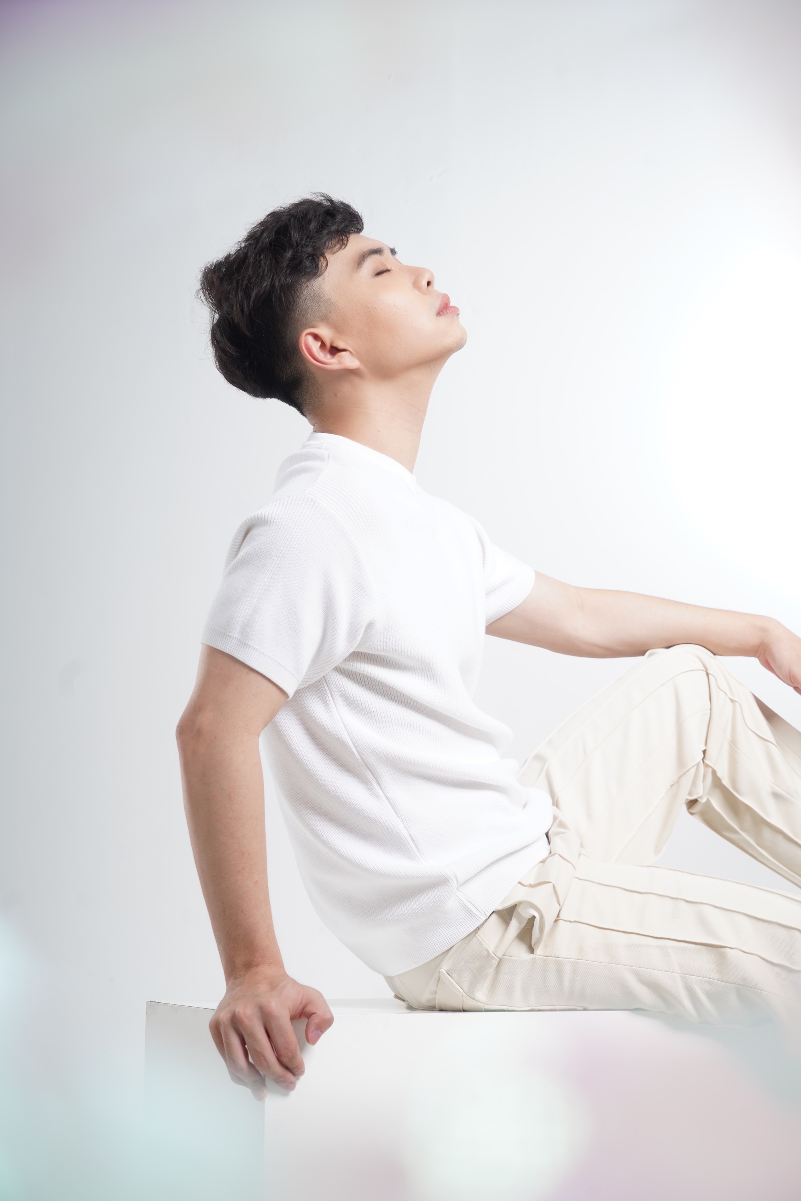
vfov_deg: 33.4
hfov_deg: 22.6
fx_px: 2001
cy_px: 600
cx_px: 400
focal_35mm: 60
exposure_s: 1/160
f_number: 6.3
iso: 160
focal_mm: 60
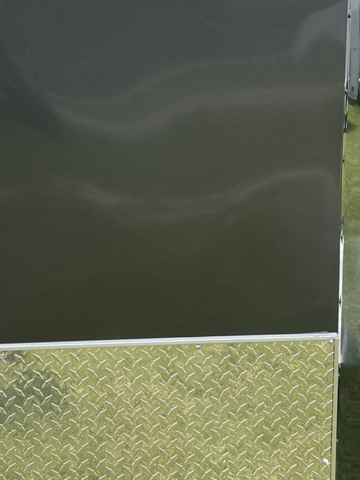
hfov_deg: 18.5
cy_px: 184
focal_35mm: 79
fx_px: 1096
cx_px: 89
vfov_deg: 24.7
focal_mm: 5.7
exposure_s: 1/1972
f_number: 1.5
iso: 50
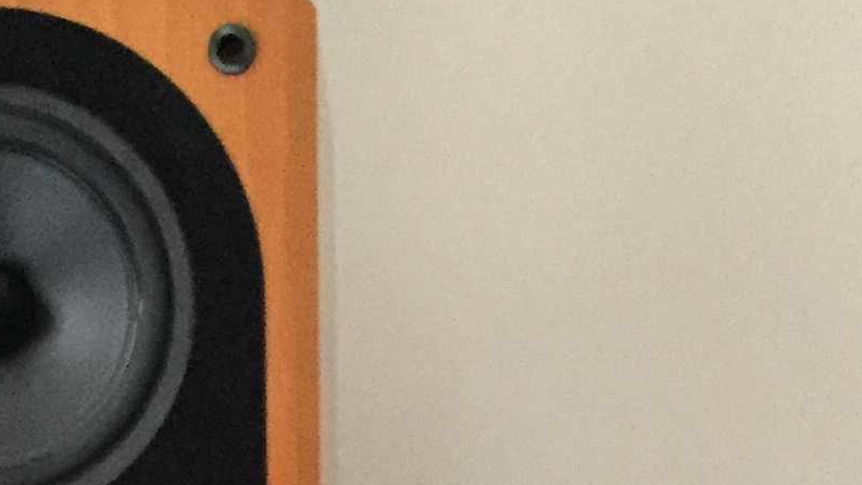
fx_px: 3177
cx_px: 137
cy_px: 1160
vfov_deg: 8.1
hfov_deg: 15.3
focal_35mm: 139
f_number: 2.4
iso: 200
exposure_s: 1/33
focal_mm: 3.3
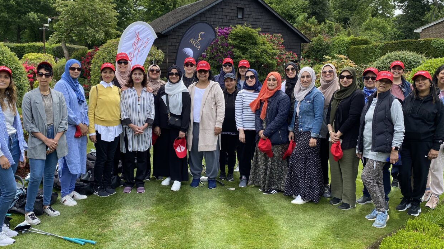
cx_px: 200
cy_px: 104
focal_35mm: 33
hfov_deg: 59.4
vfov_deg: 35.5
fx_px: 388
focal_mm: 4.25
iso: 32
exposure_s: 1/927
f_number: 1.8
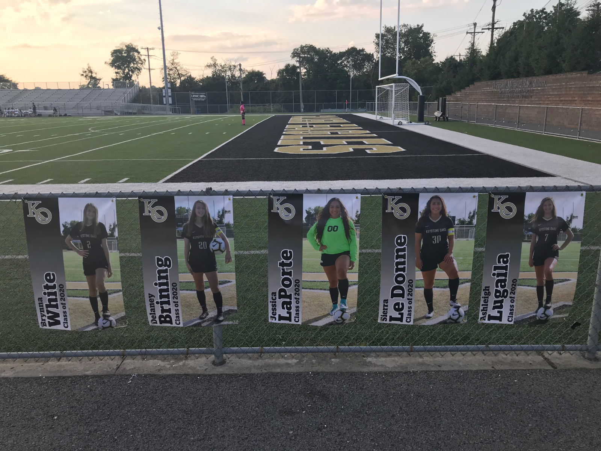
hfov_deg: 63.4
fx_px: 486
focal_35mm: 28
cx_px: 300
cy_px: 226
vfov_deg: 49.7
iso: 20
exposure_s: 1/638
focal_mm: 3.99
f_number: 1.8
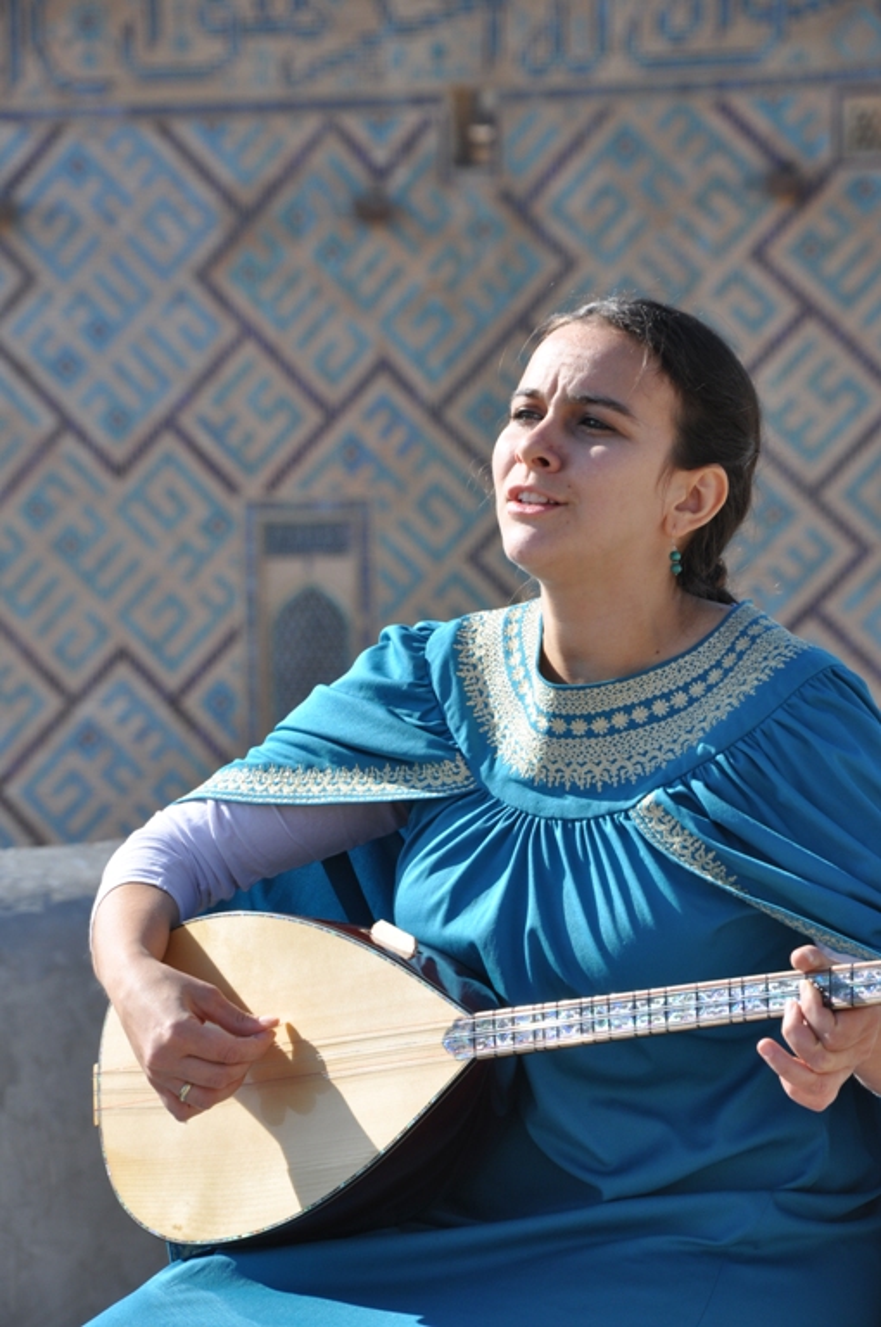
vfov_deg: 13.1
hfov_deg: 8.7
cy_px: 664
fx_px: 5797
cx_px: 440
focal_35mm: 158
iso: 200
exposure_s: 1/320
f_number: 9
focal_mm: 105
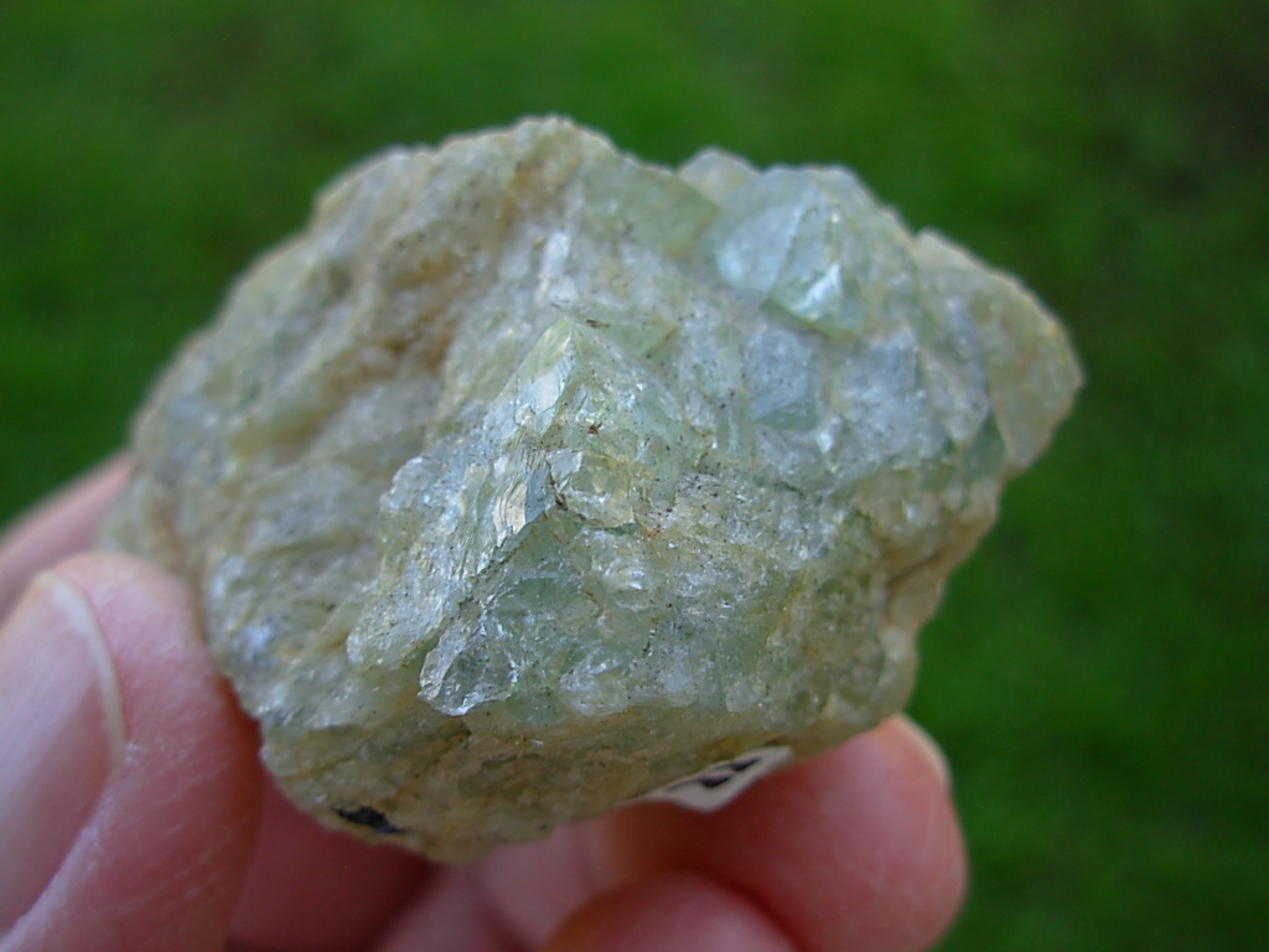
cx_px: 634
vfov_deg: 37.7
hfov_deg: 49.0
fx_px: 1393
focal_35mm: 38
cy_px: 476
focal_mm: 6.3
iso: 50
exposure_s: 1/136
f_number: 2.9
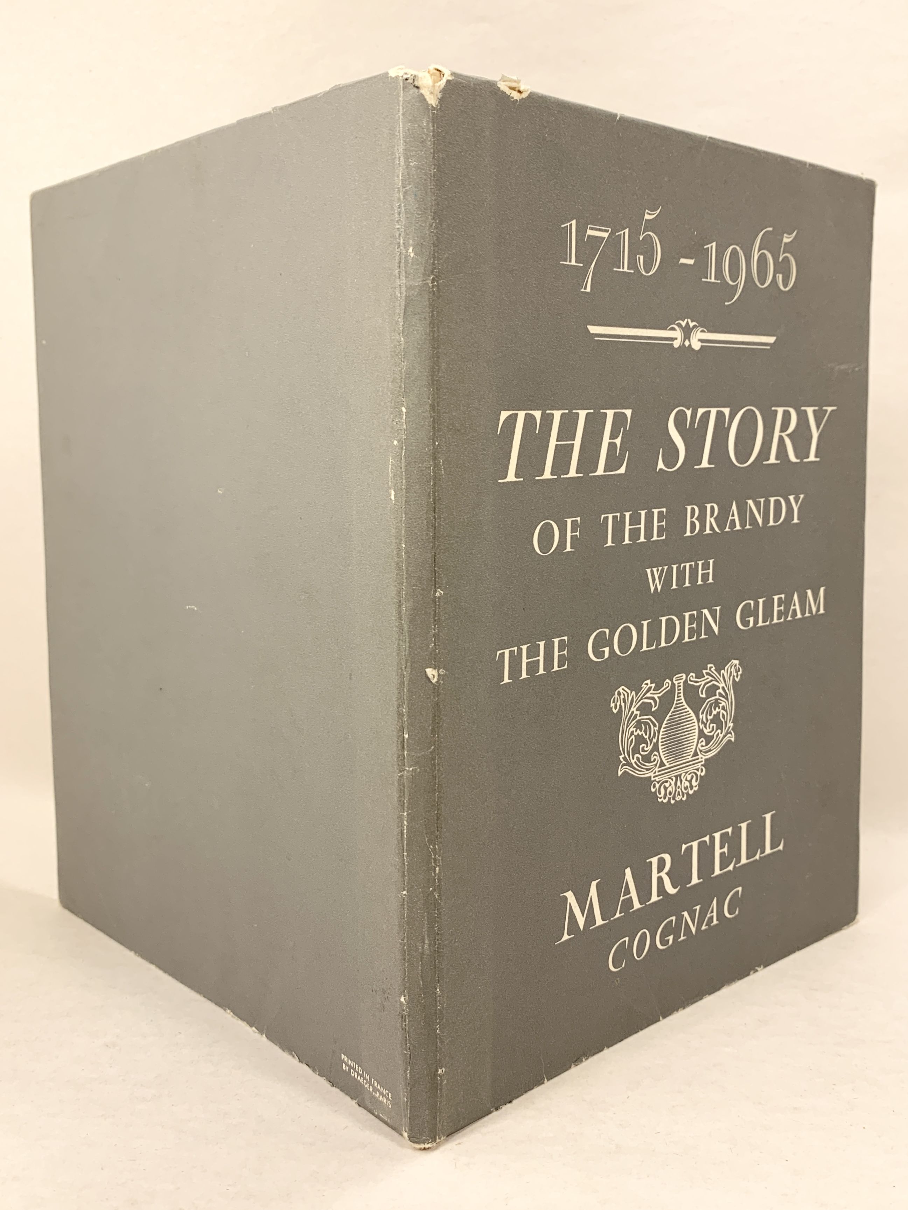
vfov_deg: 67.3
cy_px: 605
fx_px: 909
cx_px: 454
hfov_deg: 53.1
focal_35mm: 26
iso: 32
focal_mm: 4.25
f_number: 1.8
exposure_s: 1/120
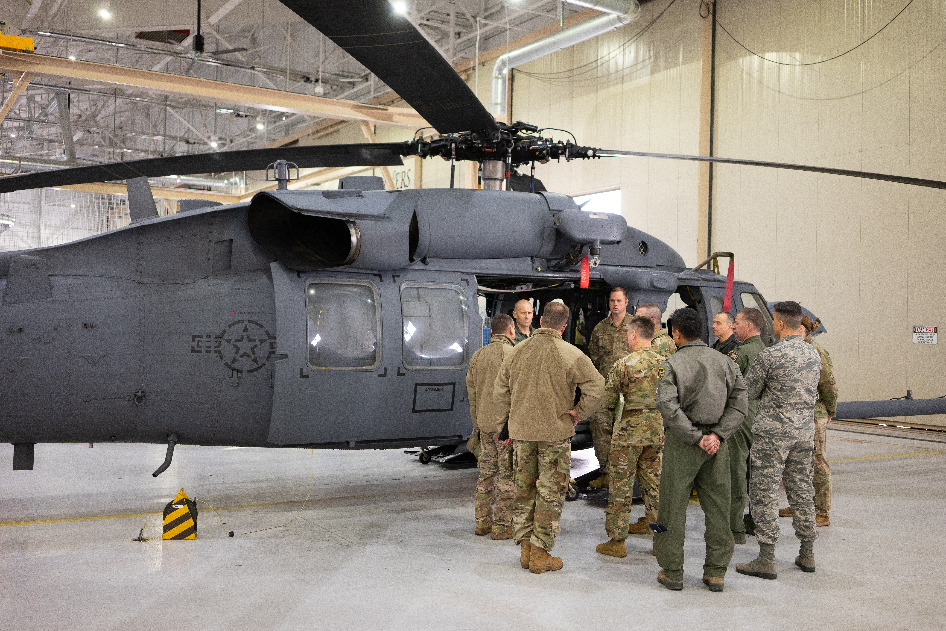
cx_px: 473
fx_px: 920
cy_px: 316
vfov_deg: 37.9
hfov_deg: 54.4
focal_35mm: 35
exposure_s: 1/80
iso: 800
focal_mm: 35
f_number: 2.8
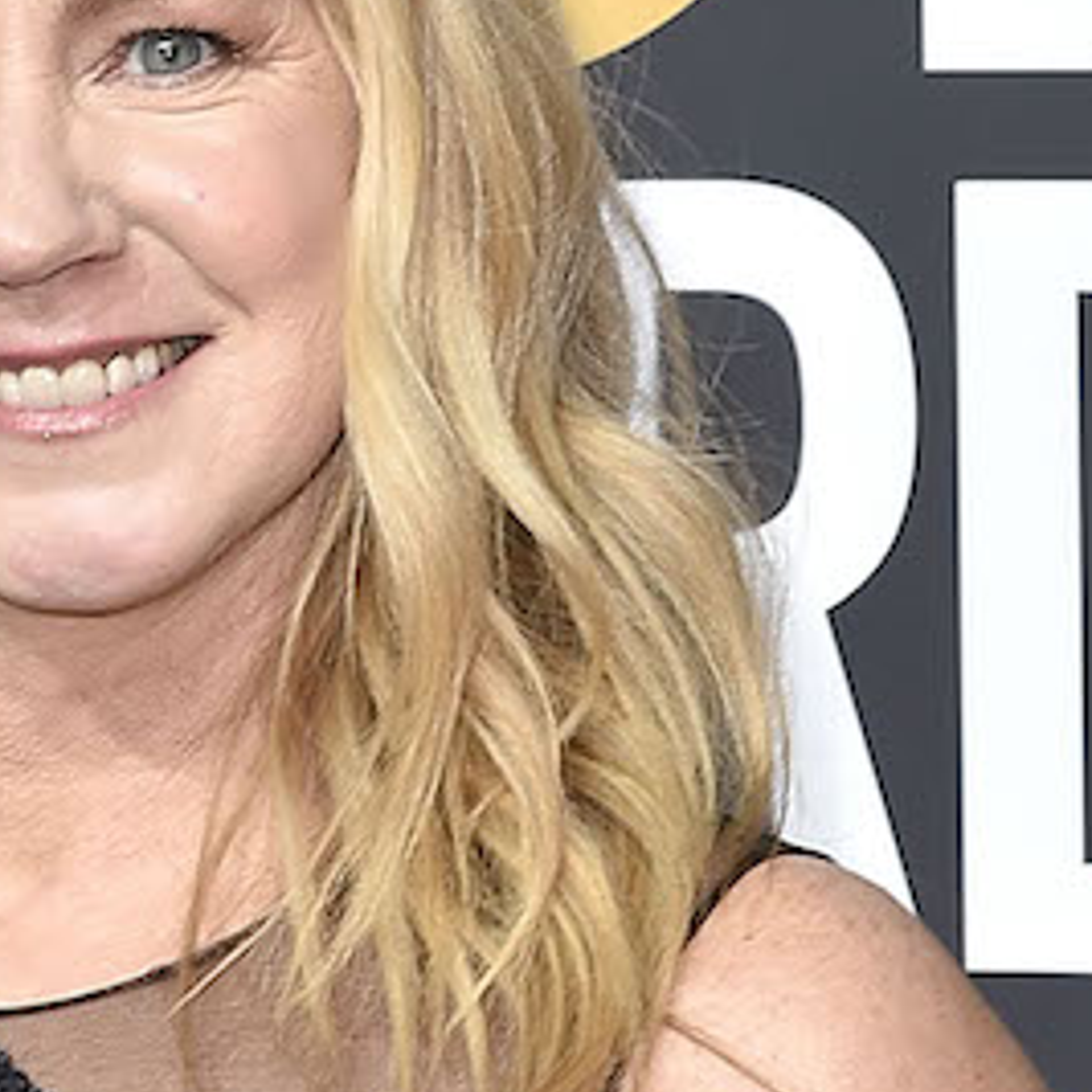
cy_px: 1677
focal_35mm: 363
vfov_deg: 4.8
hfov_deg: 4.8
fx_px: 12956
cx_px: 139
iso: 500
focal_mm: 95
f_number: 9
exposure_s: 1/250
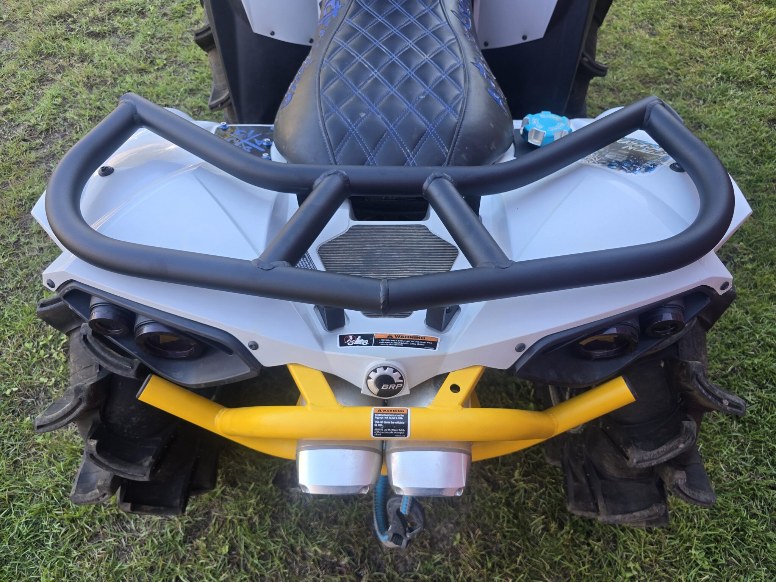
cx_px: 388
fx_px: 516
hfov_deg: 73.9
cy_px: 291
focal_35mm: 23
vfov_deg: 58.9
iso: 64
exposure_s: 1/180
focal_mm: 6.3
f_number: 1.7
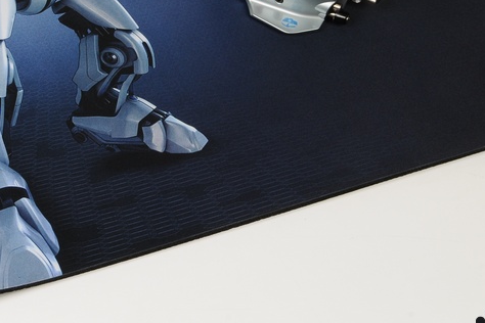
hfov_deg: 27.3
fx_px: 997
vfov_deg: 18.2
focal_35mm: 74
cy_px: 49
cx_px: 230
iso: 200
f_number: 18
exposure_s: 1
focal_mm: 26
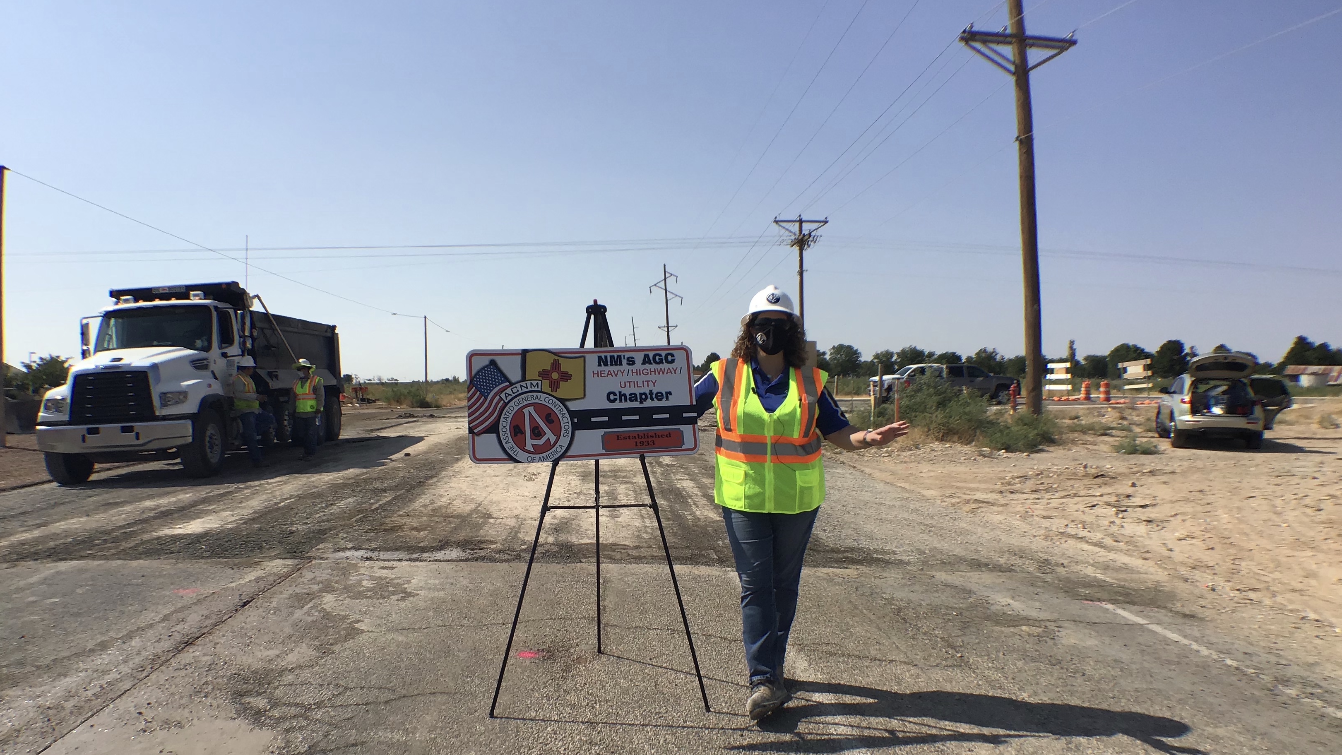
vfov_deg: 34.6
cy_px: 446
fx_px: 1210
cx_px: 673
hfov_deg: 58.0
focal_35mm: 34
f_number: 2.4
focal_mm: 3.3
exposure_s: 1/1988
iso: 25
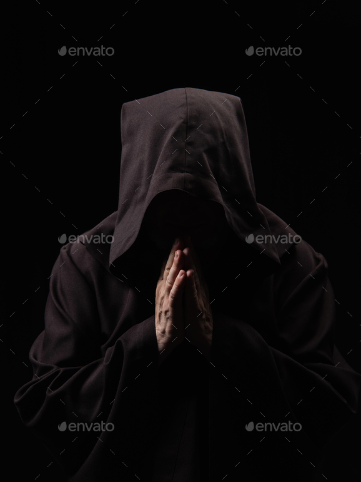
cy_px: 234
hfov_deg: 27.5
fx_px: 737
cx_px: 178
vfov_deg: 36.2
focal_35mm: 53
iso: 200
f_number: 6.3
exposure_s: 1/160
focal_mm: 48
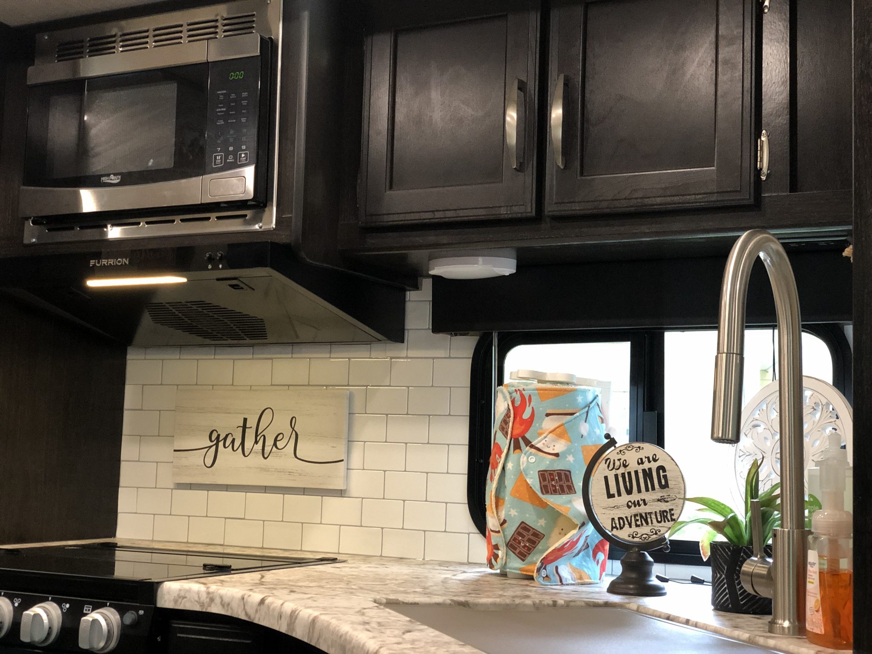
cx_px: 436
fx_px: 1310
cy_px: 327
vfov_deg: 28.0
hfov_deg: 36.8
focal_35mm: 52
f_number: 2.4
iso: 160
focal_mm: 6
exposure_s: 1/20
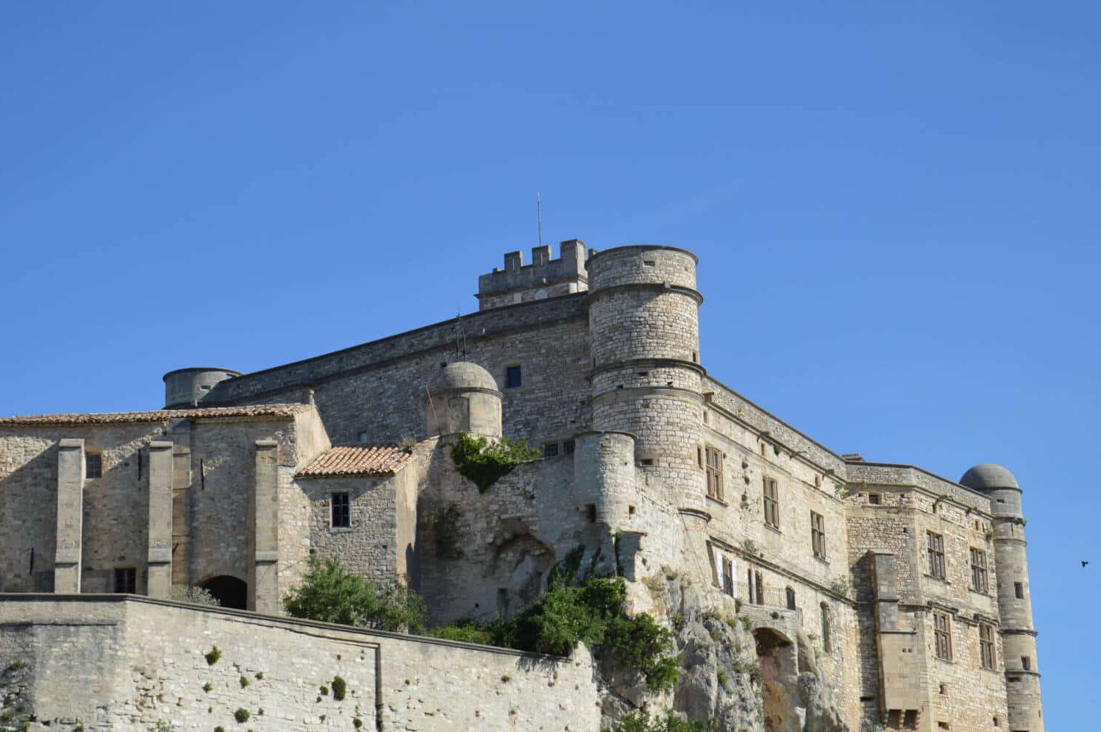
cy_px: 424
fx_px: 2383
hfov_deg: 26.0
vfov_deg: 17.4
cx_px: 614
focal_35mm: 78
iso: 200
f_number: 5.6
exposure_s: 1/1000
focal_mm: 38
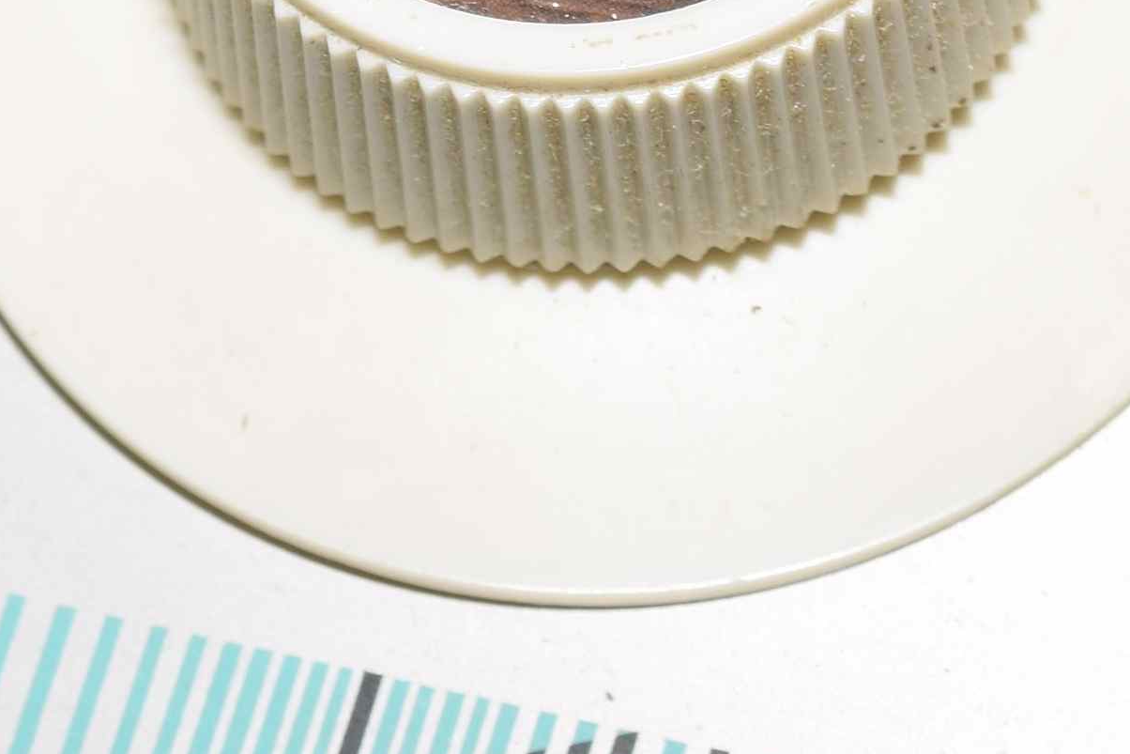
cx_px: 170
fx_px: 8444
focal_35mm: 269
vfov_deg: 5.0
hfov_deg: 7.6
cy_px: 1469
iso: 100
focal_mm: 36
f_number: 8
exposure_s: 1/60
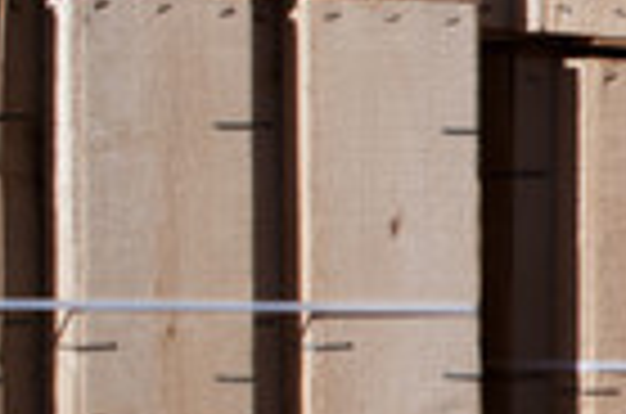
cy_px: 612
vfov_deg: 4.1
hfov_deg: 5.6
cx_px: 2256
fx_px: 5760
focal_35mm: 332
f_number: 10
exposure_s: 1/400
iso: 200
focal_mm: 30
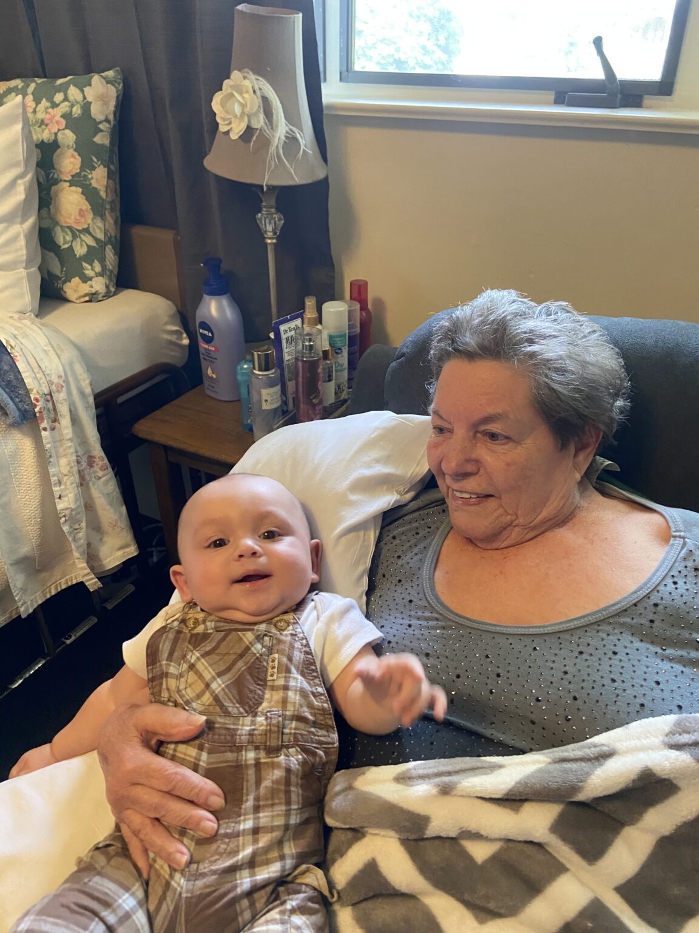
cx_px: 350
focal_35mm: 26
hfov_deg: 53.1
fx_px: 700
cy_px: 466
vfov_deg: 67.3
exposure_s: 1/60
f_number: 1.8
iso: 400
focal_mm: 4.25
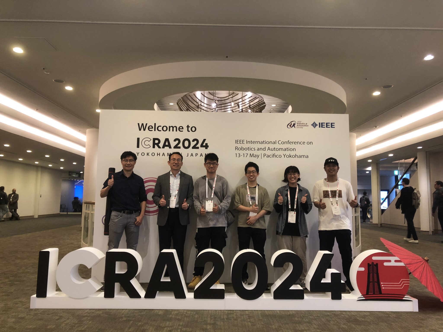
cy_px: 166
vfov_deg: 49.7
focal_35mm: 28
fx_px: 358
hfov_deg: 63.4
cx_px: 222
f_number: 1.8
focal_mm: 4
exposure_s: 1/17
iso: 50
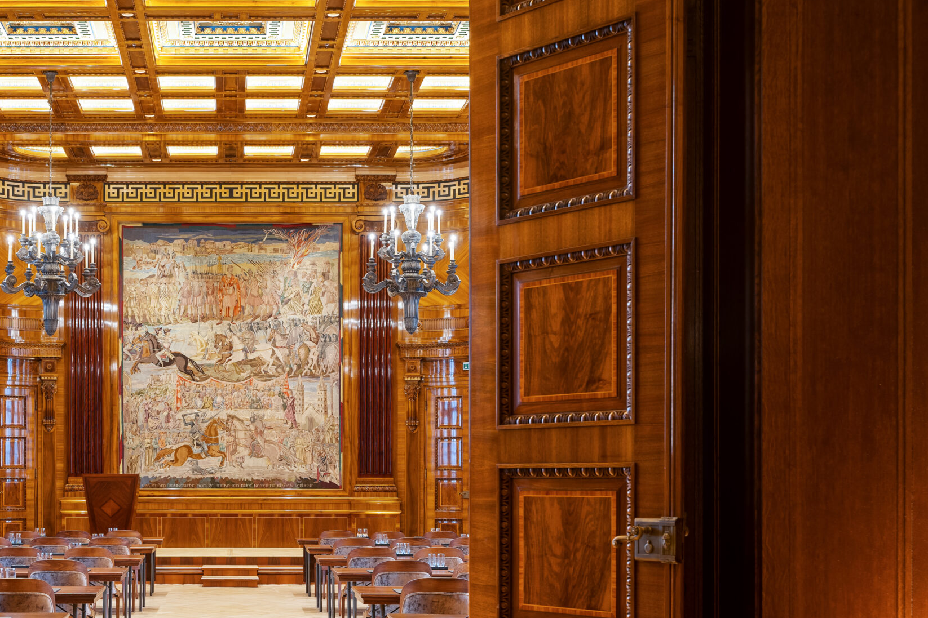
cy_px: 432
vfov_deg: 24.0
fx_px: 1443
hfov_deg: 34.9
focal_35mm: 56
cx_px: 229
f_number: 5.6
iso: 100
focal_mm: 36
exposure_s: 1.6
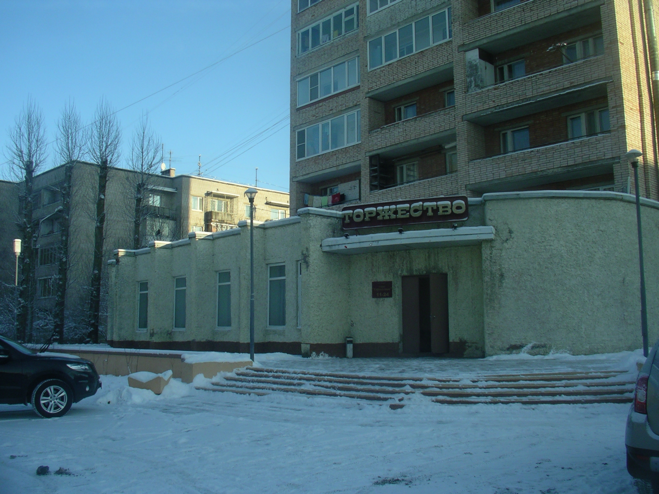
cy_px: 247
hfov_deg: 50.1
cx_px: 330
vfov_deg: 38.7
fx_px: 704
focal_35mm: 37
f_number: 6.9
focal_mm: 5.7
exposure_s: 1/100
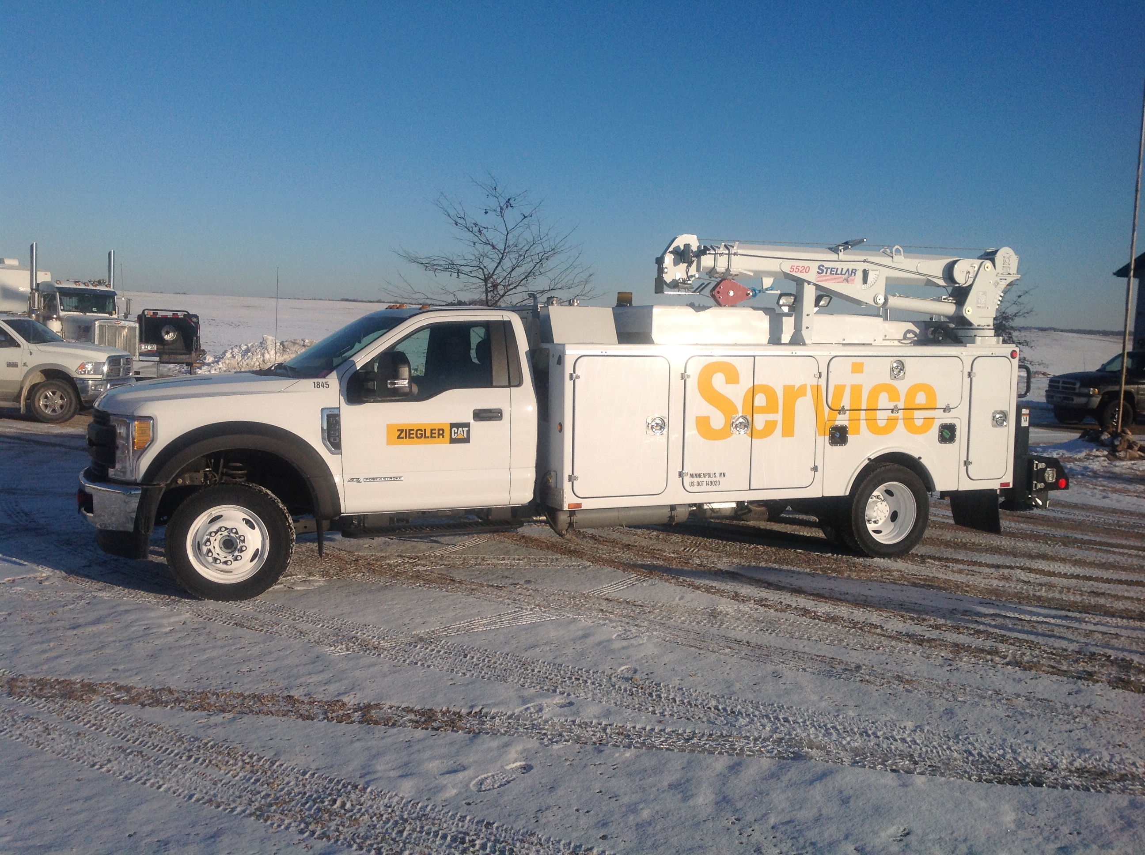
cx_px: 572
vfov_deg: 40.6
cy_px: 428
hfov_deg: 52.7
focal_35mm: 35
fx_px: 1156
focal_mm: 4.28
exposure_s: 1/4329
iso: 50
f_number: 2.4
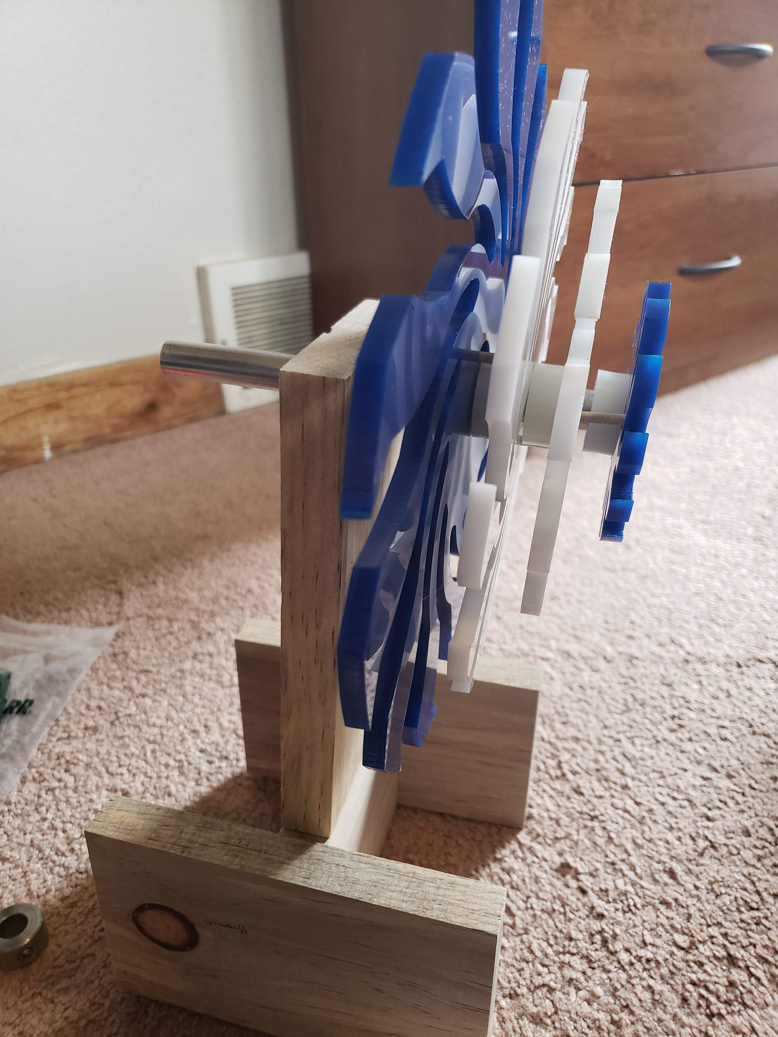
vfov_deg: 67.3
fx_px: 779
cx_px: 389
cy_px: 518
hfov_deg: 53.1
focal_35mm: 26
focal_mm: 4.3
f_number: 1.5
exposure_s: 1/40
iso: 320
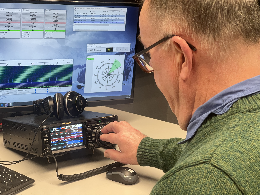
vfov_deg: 19.1
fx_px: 578
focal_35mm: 77
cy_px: 98
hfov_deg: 25.3
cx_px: 130
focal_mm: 9
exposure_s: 1/60
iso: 320
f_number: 2.8
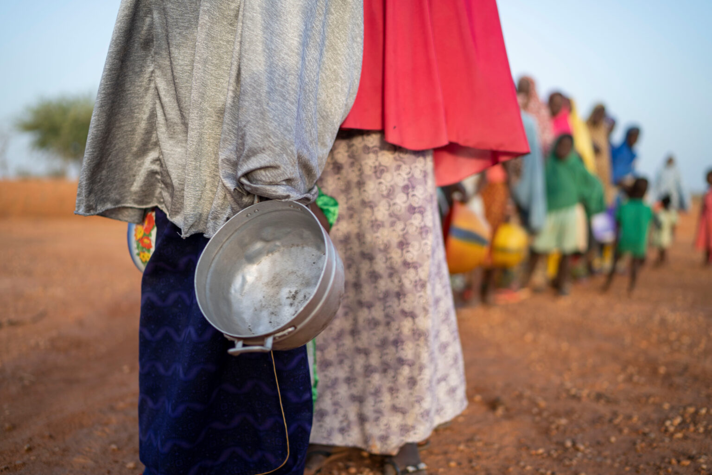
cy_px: 238
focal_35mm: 35
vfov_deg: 37.9
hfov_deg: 54.4
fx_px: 692
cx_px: 356
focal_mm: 35
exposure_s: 1/160
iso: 100
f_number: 1.4
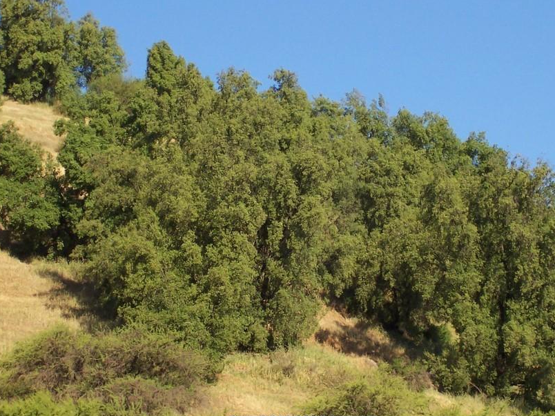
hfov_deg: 14.3
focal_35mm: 138
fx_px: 2213
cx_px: 326
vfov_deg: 10.7
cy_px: 191
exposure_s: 1/350
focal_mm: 16.8
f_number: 4.8
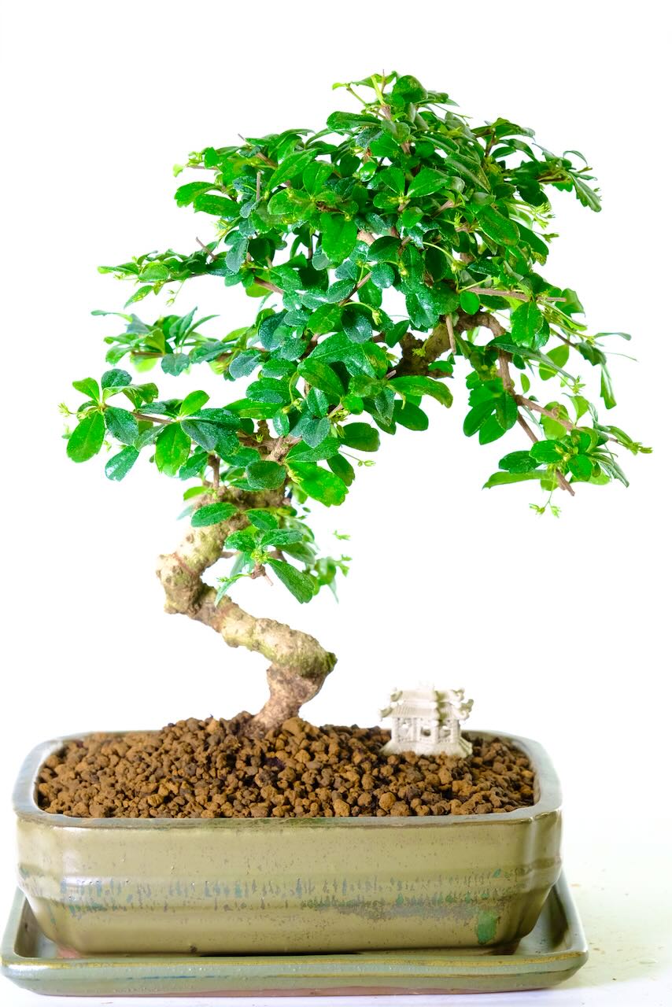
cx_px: 336
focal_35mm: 114
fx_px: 3190
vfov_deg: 17.9
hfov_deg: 12.0
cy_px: 504
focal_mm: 76.3
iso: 1600
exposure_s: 1/30
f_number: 7.1
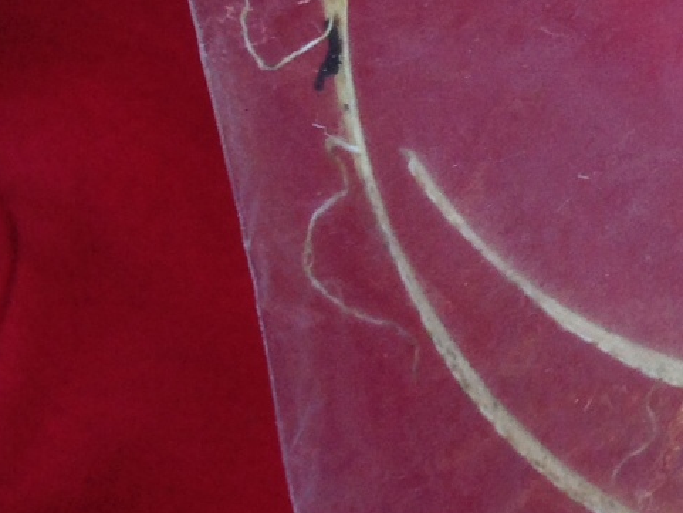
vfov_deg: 12.9
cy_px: -125
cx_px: 905
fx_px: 2210
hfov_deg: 16.5
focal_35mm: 112
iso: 80
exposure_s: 1/120
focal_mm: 4.12
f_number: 2.4
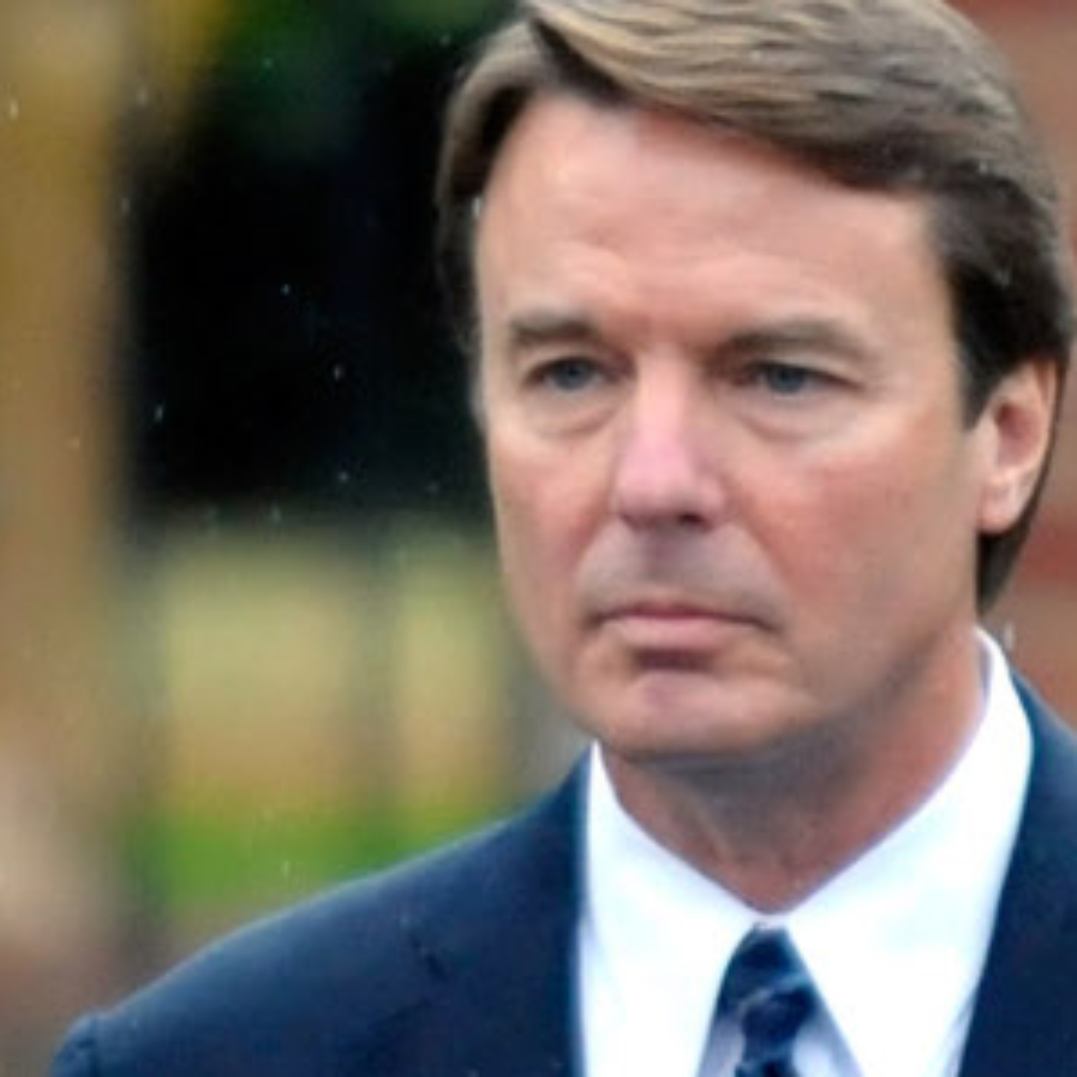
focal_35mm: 239
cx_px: 641
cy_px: 630
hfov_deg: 7.3
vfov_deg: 7.3
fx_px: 8413
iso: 2000
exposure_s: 1/800
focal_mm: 140
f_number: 2.8
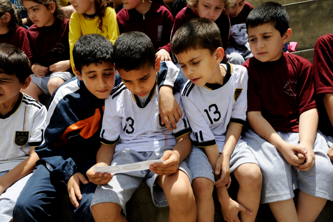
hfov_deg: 62.0
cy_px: 111
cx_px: 166
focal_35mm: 30
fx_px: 277
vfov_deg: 43.6
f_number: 14
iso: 320
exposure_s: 1/200
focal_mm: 30
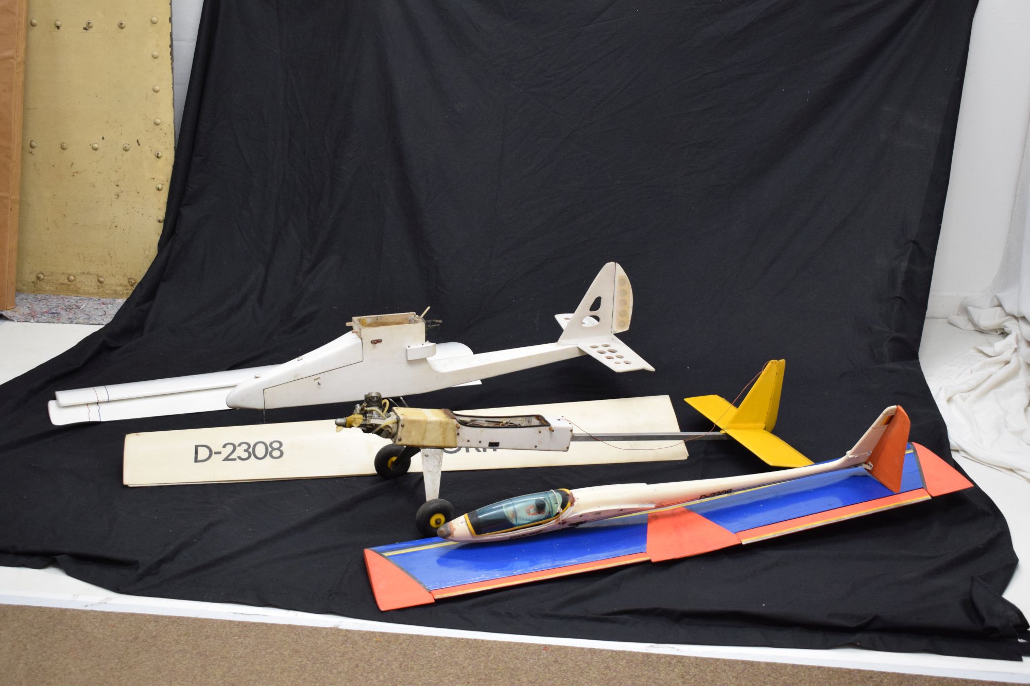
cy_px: 343
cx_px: 515
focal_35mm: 46
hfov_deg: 42.3
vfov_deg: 28.9
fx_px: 1330
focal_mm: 31
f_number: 5.6
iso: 1600
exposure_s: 1/125
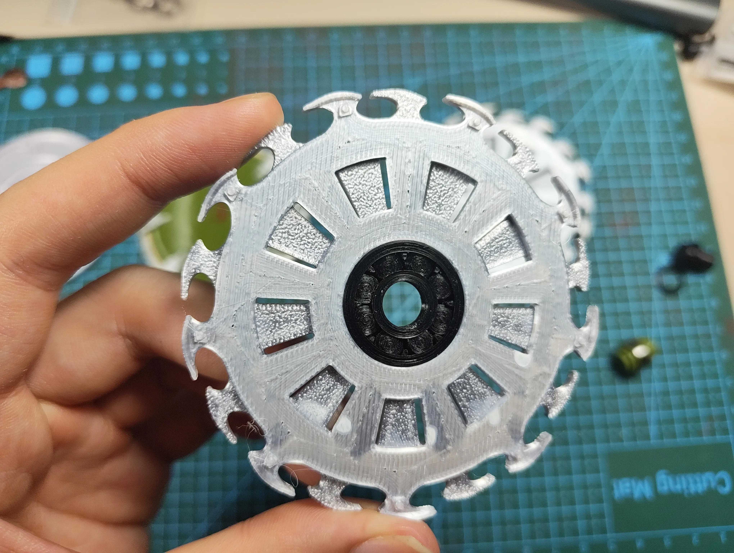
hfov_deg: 71.5
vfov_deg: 56.9
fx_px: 510
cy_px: 276
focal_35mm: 24
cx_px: 367
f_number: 1.88
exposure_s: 1/100
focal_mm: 5.56
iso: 87
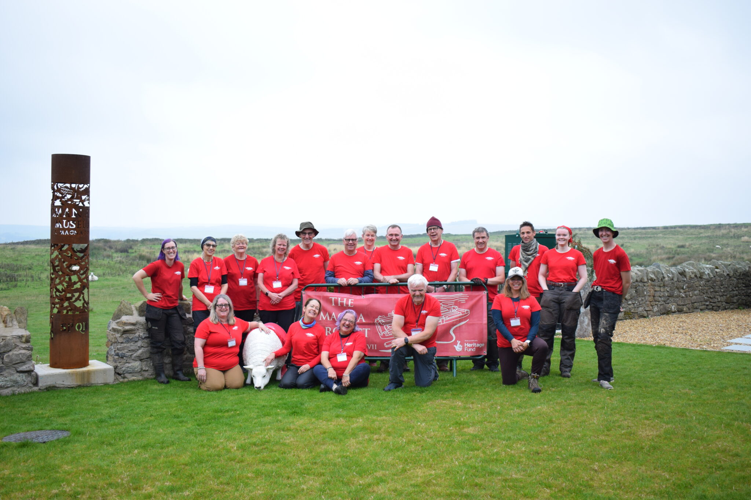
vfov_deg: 36.9
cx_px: 376
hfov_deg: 53.1
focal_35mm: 36
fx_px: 751
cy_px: 250
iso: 400
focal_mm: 24
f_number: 5.6
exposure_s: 1/125
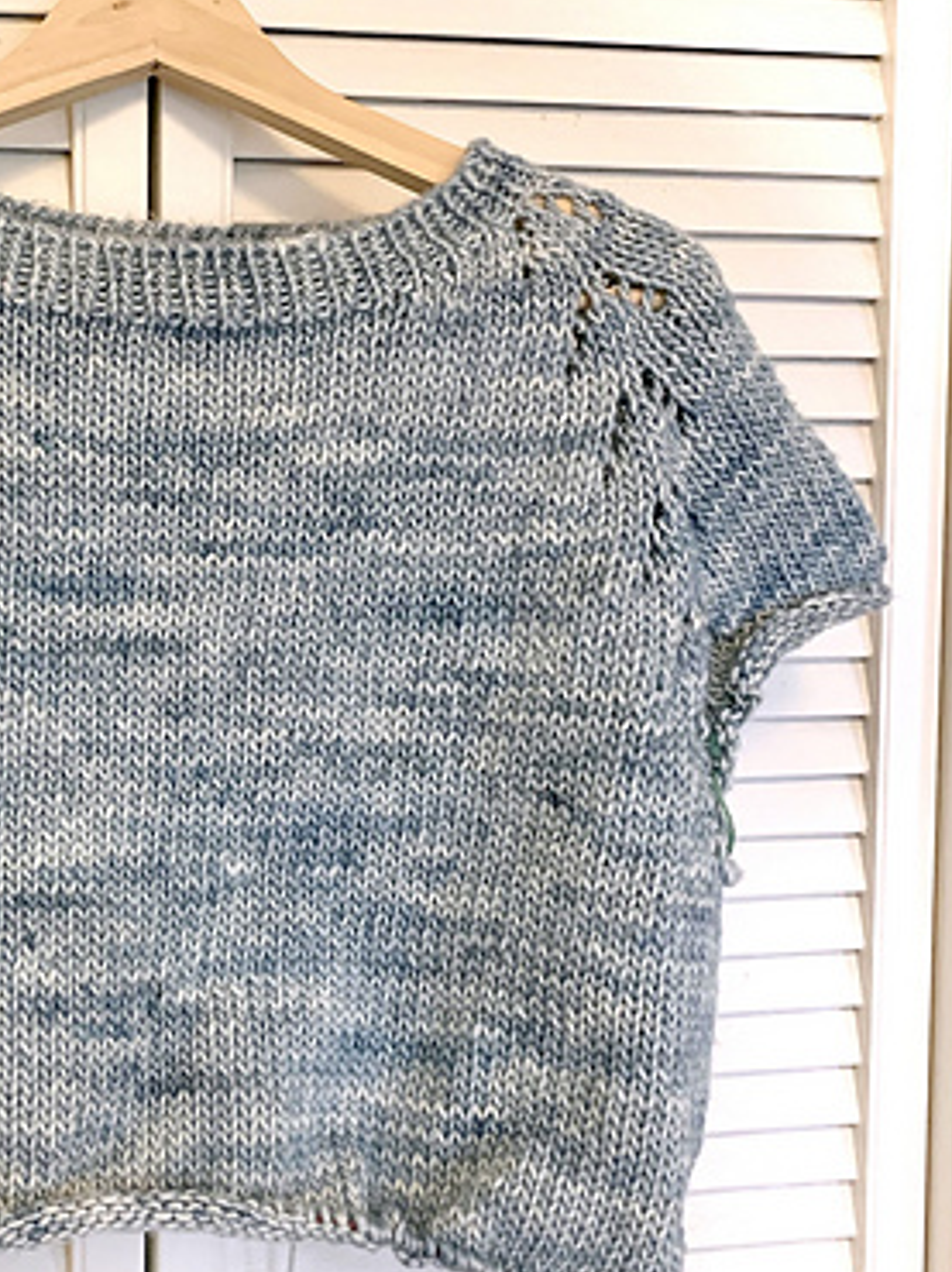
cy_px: 578
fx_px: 1652
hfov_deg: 31.0
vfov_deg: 42.1
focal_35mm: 45
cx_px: 144
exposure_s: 1/40
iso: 320
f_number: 1.8
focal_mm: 4.25
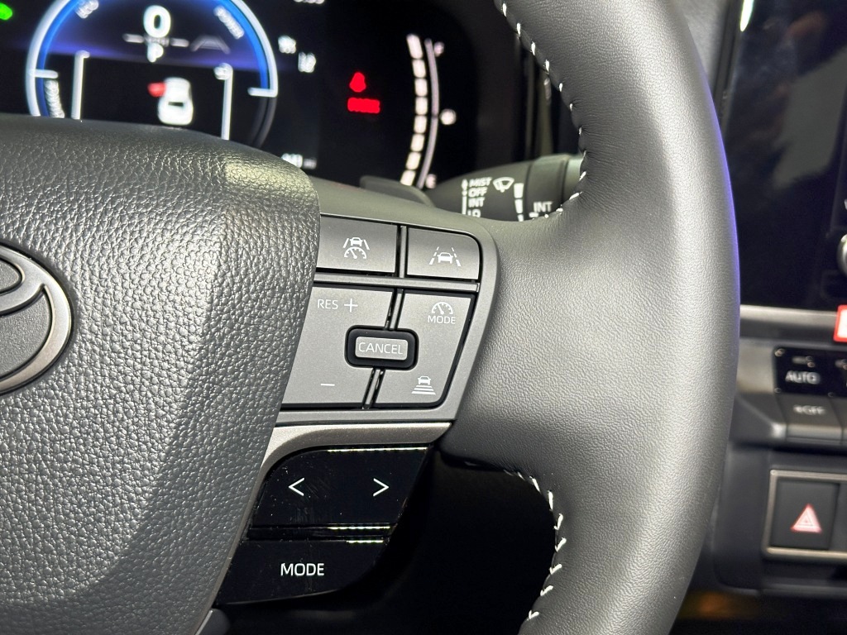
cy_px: 318
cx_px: 424
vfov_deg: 30.3
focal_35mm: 48
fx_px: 1174
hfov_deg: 39.7
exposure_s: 1/40
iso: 400
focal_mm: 6.86
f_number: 1.78
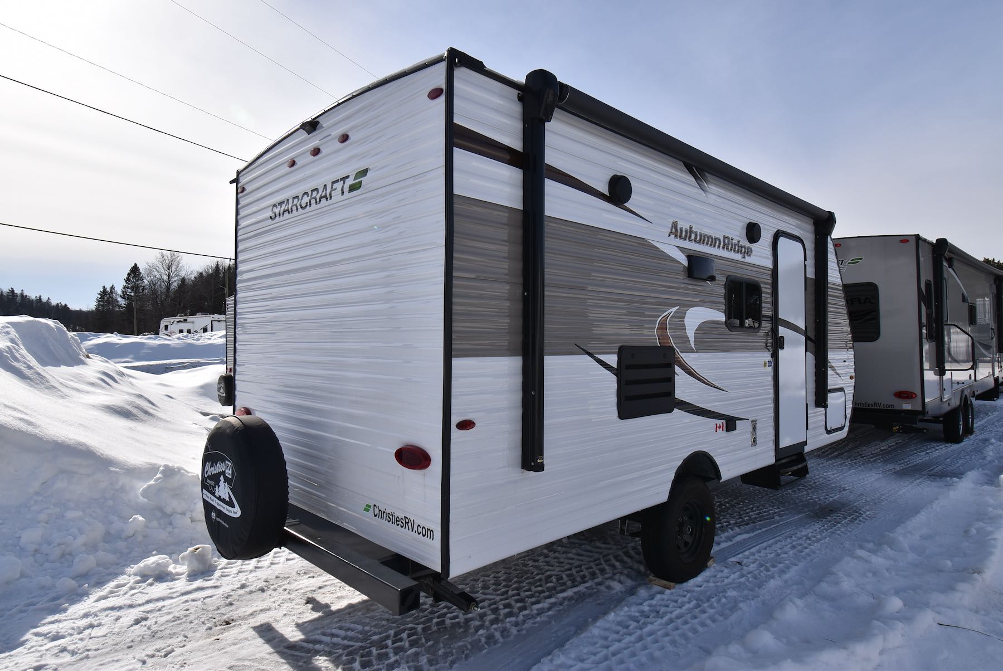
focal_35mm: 20
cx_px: 502
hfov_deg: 85.4
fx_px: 544
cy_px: 336
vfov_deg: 63.3
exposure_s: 1/500
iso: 200
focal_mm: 13
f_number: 11
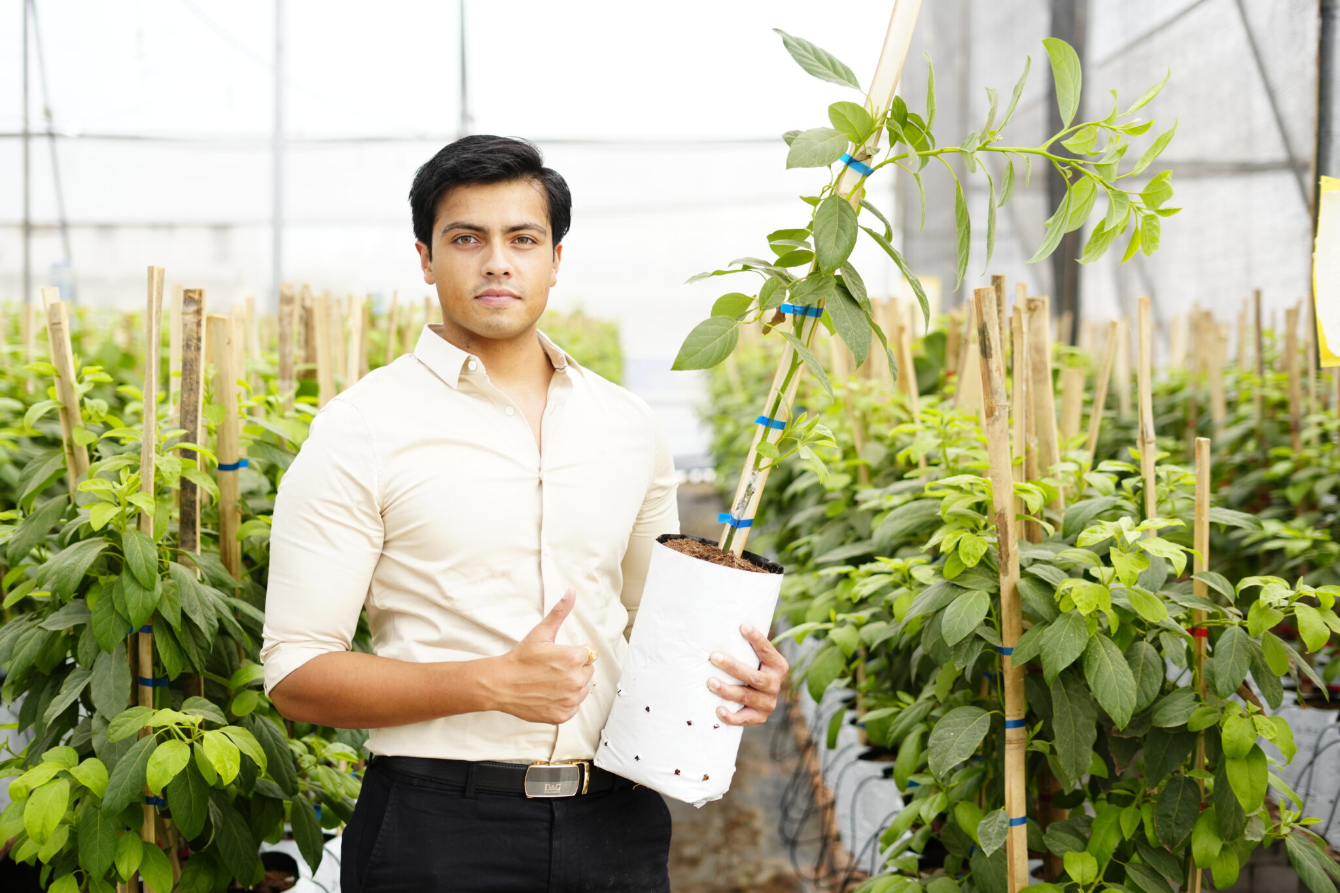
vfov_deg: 27.0
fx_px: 1861
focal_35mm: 50
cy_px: 446
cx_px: 670
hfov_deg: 39.6
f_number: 2.5
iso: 400
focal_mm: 50
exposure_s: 1/320
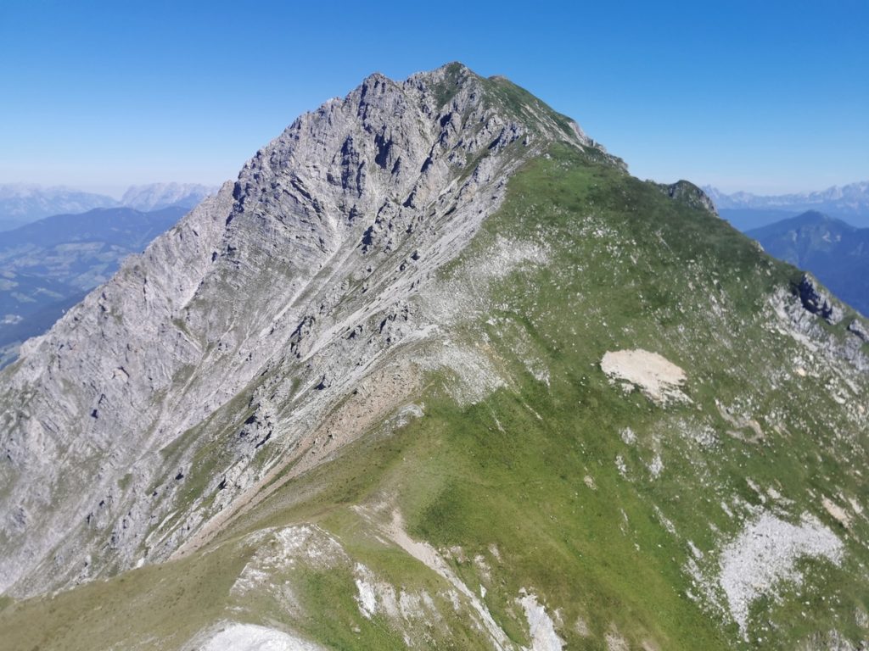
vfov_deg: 51.4
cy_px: 326
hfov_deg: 65.3
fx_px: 678
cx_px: 434
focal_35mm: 27
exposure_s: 1/4032
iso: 50
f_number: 1.6
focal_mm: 5.56
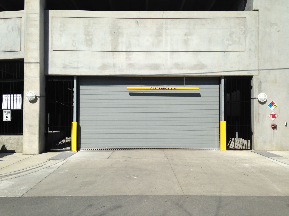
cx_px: 144
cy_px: 108
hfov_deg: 55.4
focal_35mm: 33
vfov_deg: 42.9
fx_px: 276
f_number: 2.4
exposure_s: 1/2358
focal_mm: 4.12
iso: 50
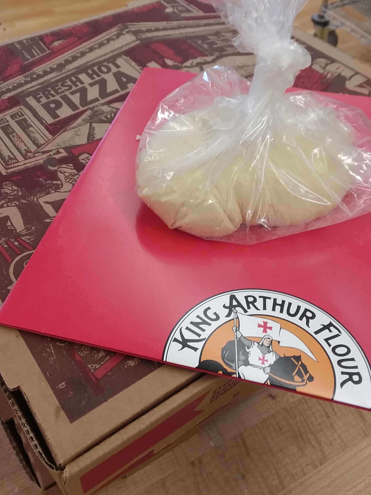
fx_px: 500
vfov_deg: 52.5
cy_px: 215
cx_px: 163
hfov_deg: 40.6
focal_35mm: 35
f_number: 1.9
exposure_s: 1/30
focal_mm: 2.47
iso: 40
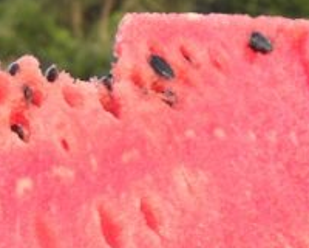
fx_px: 1171
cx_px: -125
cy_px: 161
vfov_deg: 12.0
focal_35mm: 128
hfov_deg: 14.2
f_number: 3.2
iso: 64
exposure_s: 1/56.3
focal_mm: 7.3
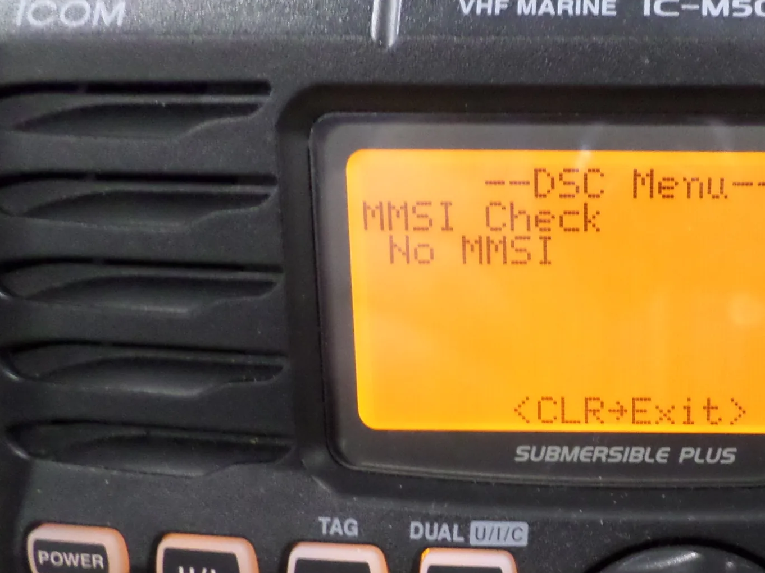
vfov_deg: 30.1
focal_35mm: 47
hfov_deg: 38.5
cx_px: 638
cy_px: 465
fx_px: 1038
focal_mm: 4.5
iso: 400
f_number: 2.5
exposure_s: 1/30
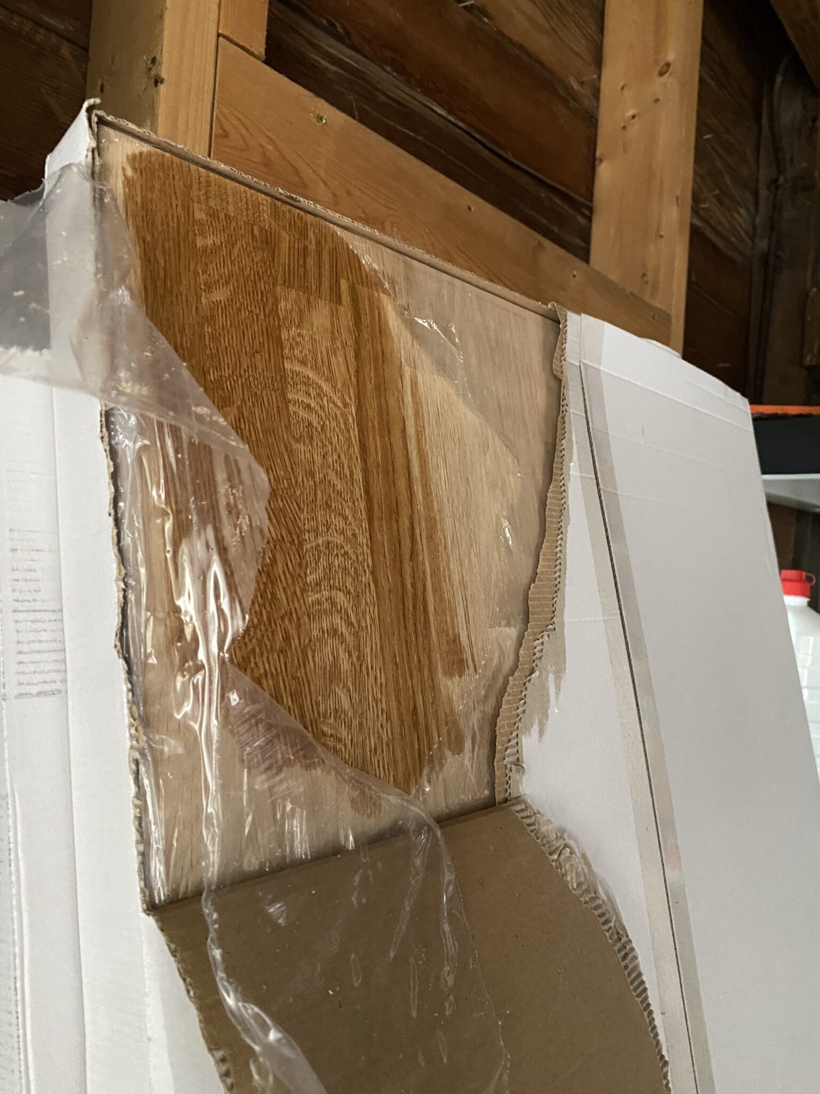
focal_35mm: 26
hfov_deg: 53.1
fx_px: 821
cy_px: 547
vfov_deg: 67.3
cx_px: 410
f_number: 1.8
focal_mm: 4.25
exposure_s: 1/31
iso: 640
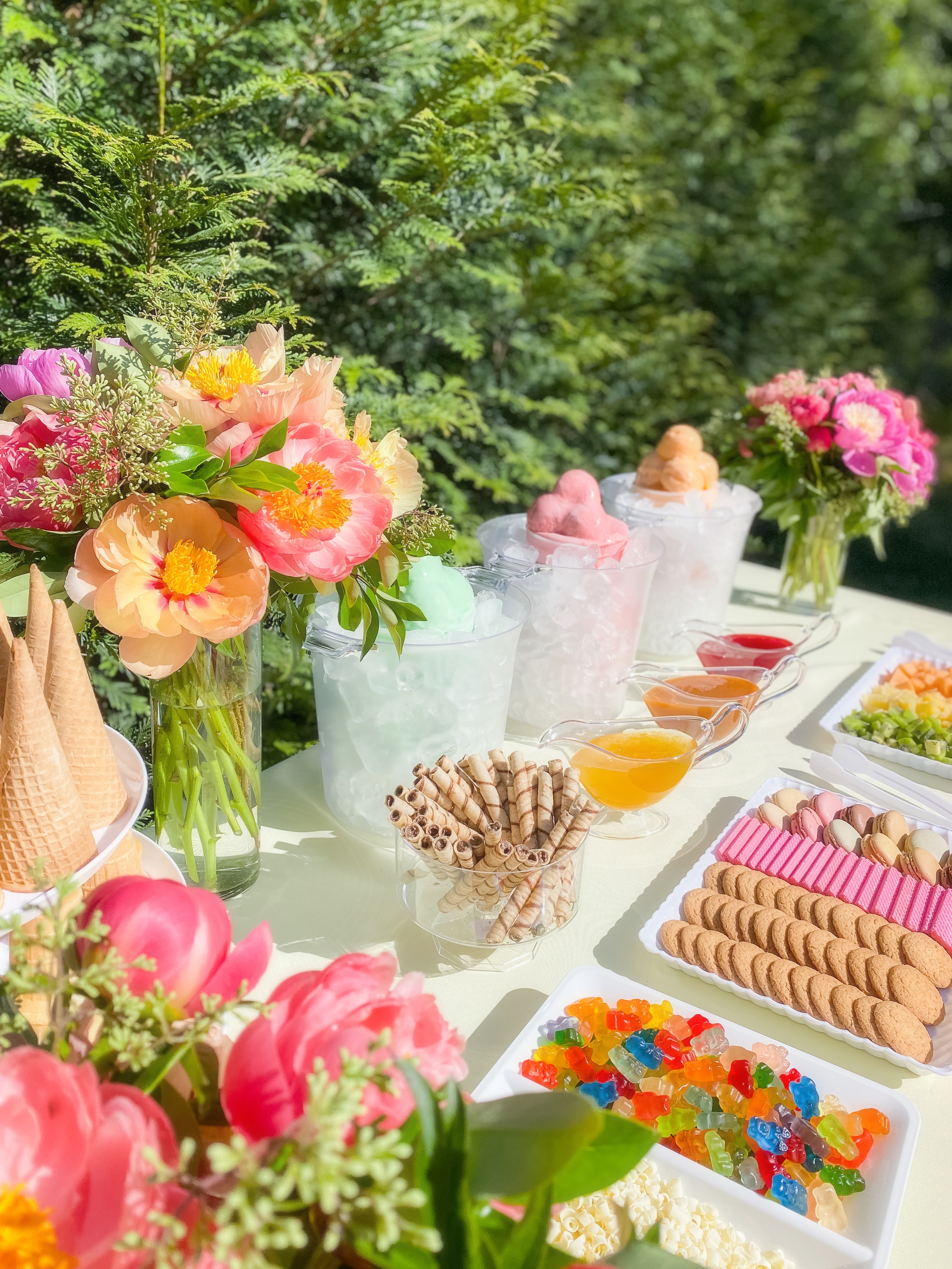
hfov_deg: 53.1
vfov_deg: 67.3
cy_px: 634
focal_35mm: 26
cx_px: 476
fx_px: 953
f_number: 1.8
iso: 32
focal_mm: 4.25
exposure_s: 1/4600
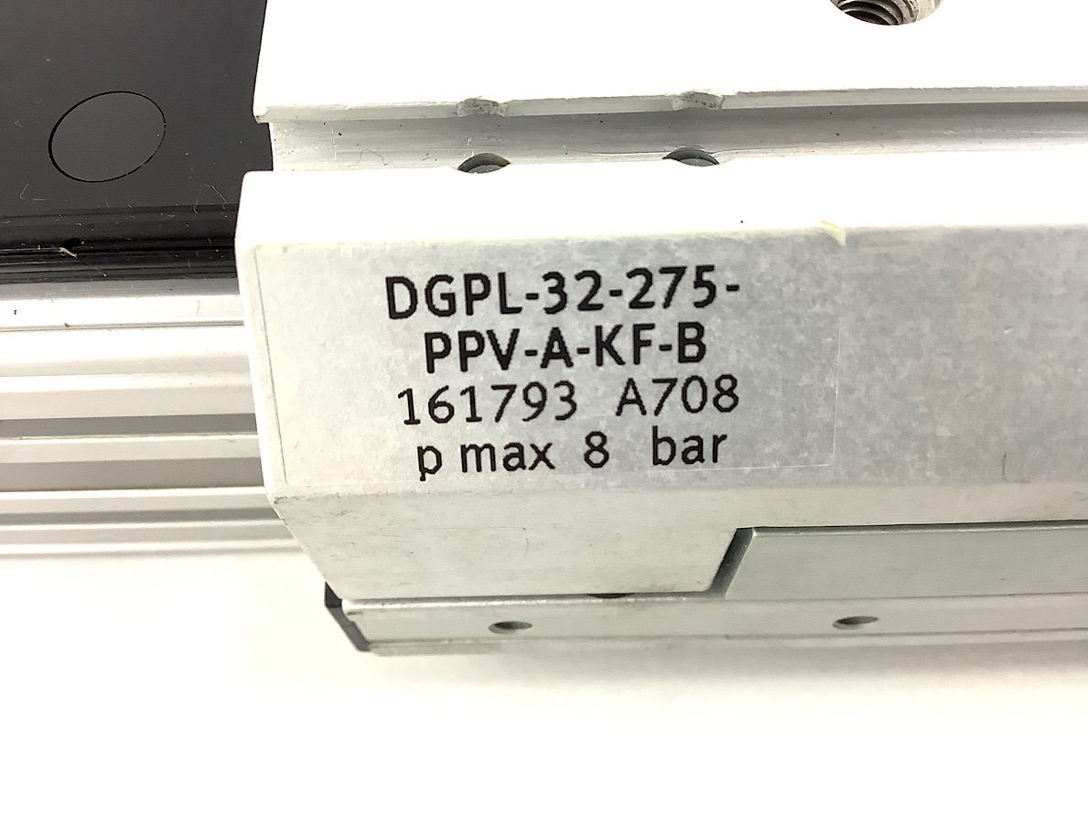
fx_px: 974
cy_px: 408
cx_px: 544
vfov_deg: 45.4
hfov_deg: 58.3
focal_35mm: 31
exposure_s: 1/50
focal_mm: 3.3
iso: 160
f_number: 2.4
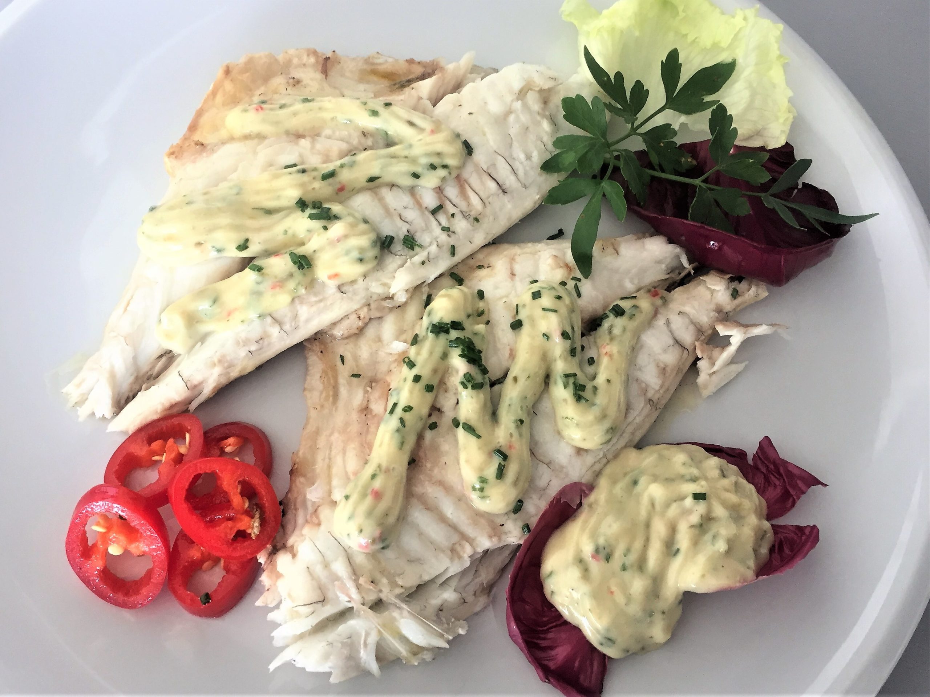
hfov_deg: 61.7
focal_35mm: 29
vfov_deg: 48.2
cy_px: 348
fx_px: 779
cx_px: 465
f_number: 2.2
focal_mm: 4.15
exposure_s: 1/33
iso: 100
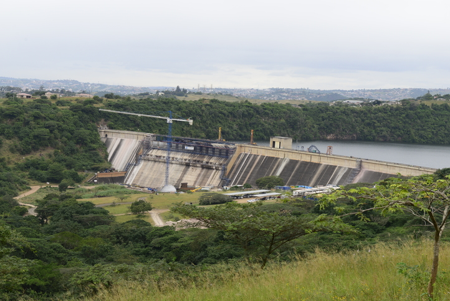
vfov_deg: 19.5
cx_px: 225
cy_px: 150
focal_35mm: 70
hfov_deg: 28.8
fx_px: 875
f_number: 10
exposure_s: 1/125
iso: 200
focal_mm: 70
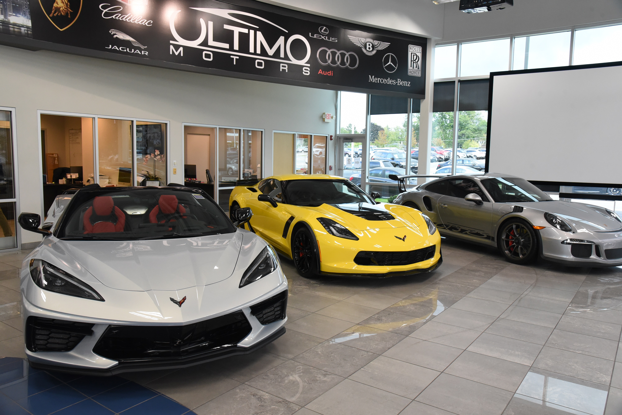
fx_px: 484
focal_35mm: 28
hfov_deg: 65.5
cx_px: 311
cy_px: 208
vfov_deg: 46.4
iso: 3200
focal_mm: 28
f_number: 8
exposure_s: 1/250
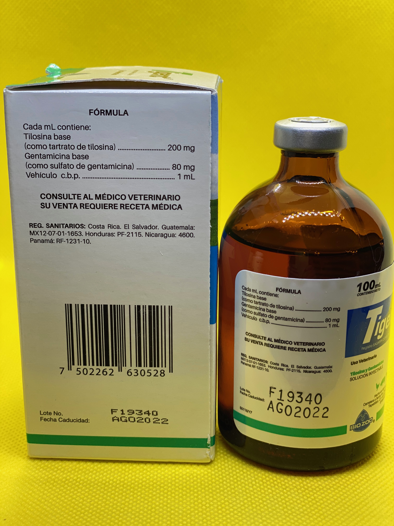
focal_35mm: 52
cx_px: 197
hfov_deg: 28.0
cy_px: 263
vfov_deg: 36.8
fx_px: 789
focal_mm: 6
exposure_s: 1/120
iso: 32
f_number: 2
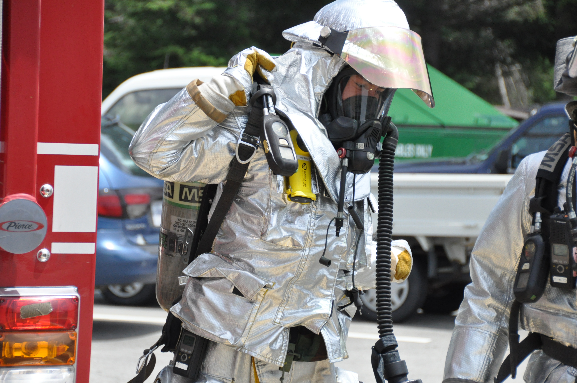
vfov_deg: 7.0
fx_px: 3122
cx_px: 288
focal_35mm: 195
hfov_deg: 10.6
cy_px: 192
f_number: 5.6
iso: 1250
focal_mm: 130
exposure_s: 1/4000
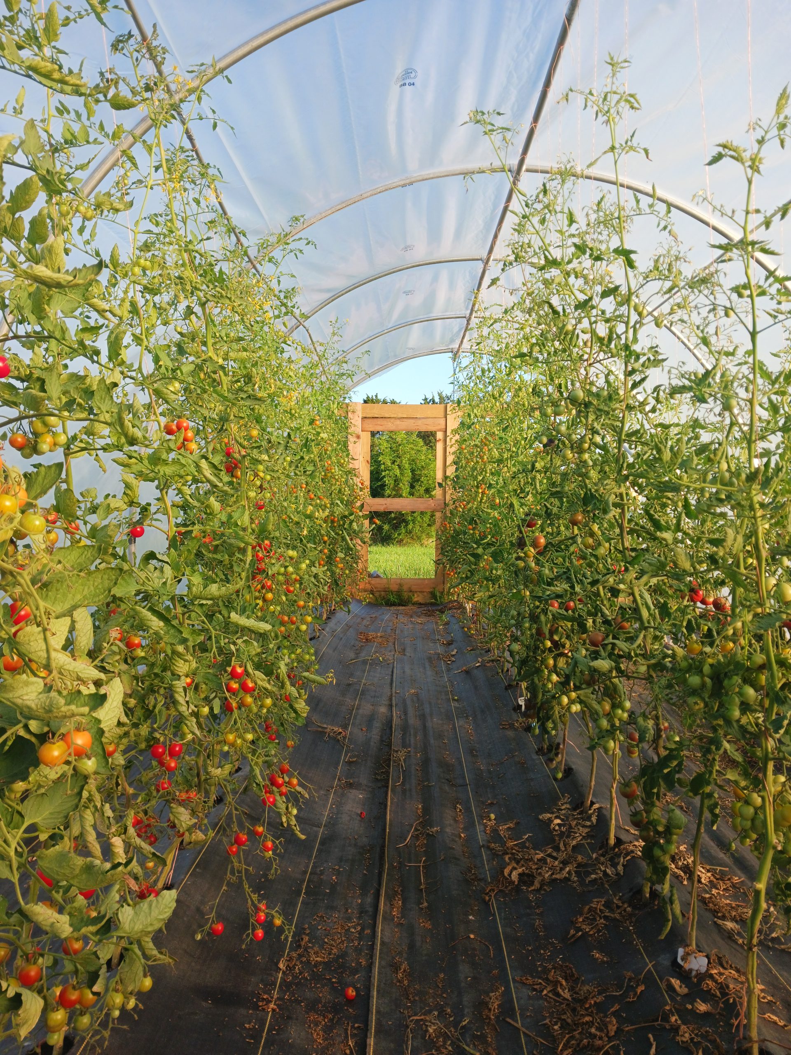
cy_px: 528
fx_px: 823
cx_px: 396
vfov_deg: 65.3
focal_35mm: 27
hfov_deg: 51.4
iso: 25
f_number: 1.8
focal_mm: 4
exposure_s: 1/100
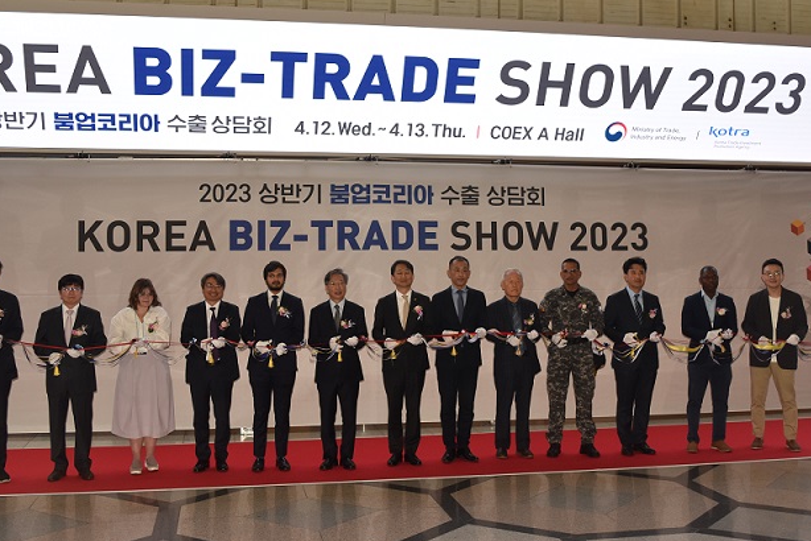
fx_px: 1014
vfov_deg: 29.8
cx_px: 428
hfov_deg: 43.6
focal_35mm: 45
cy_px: 211
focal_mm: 24
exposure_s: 1/125
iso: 450
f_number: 5.6
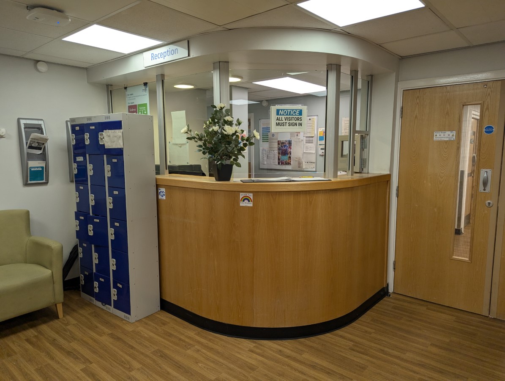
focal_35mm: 24
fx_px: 351
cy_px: 190
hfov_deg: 71.5
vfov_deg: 56.9
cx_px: 252
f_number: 1.85
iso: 95
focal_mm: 6.81
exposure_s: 1/100
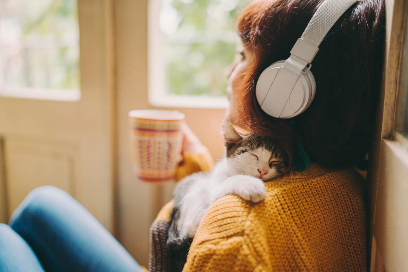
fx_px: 397
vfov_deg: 37.9
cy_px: 136
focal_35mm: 35
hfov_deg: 54.4
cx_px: 204
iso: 400
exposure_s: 1/250
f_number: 1.4
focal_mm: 35
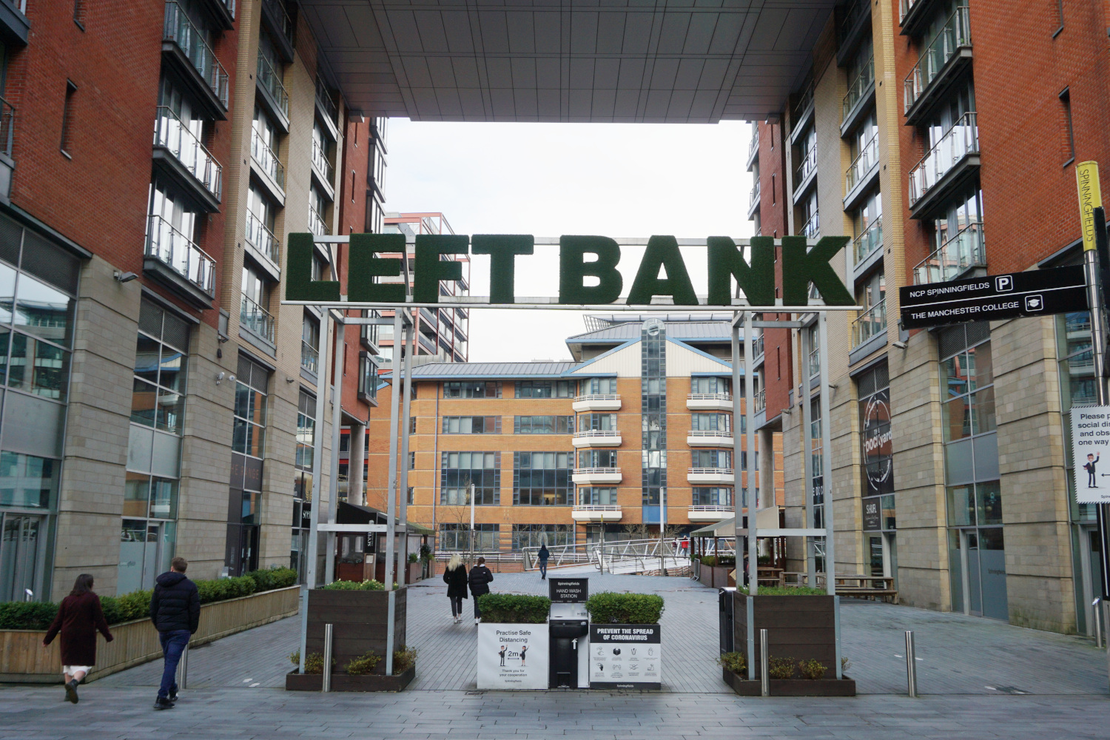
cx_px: 555
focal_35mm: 32
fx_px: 971
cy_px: 370
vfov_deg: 41.7
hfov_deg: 59.5
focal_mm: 21
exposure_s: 1/100
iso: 100
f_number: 7.1
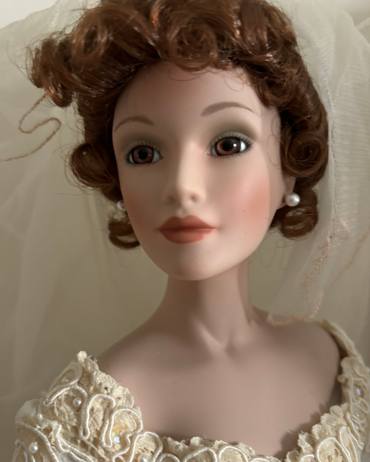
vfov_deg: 60.4
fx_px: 397
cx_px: 173
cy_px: 242
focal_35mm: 29
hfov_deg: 49.9
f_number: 1.6
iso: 640
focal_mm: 5.96
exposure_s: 1/30
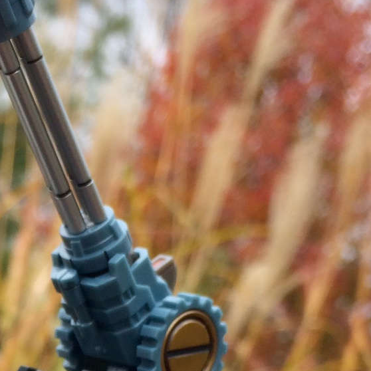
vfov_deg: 17.9
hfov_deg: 17.9
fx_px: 1140
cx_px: -27
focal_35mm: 94
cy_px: 397
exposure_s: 1/410
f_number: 2.2
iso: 32
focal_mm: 4.15
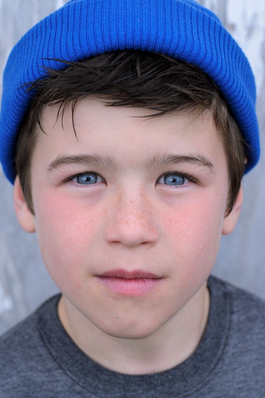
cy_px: 199
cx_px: 132
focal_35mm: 75
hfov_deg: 18.2
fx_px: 829
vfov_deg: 27.0
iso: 200
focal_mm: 50
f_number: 4
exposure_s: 1/200
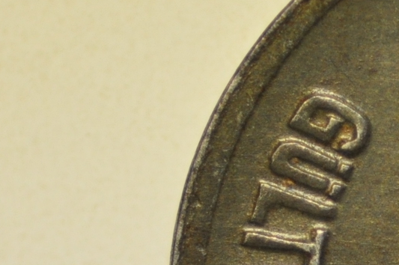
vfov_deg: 3.8
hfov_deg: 5.6
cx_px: 618
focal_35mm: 362
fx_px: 4007
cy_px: 362
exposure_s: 1/250
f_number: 4
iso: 800
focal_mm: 60
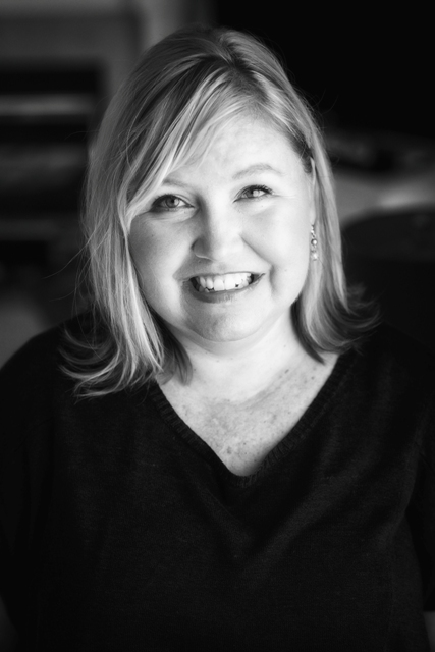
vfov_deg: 23.9
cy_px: 326
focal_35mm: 85
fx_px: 1540
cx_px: 218
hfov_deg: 16.1
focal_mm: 85
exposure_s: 1/1250
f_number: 4
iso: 1000
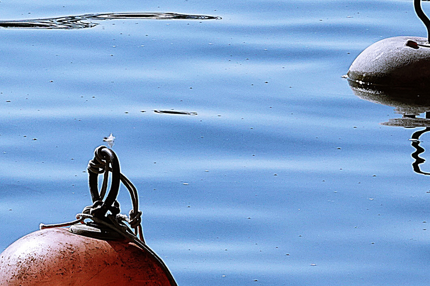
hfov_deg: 4.5
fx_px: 5420
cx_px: 180
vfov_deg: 3.0
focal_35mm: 454
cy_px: 256
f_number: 8
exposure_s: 1/1600
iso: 400
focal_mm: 75.77
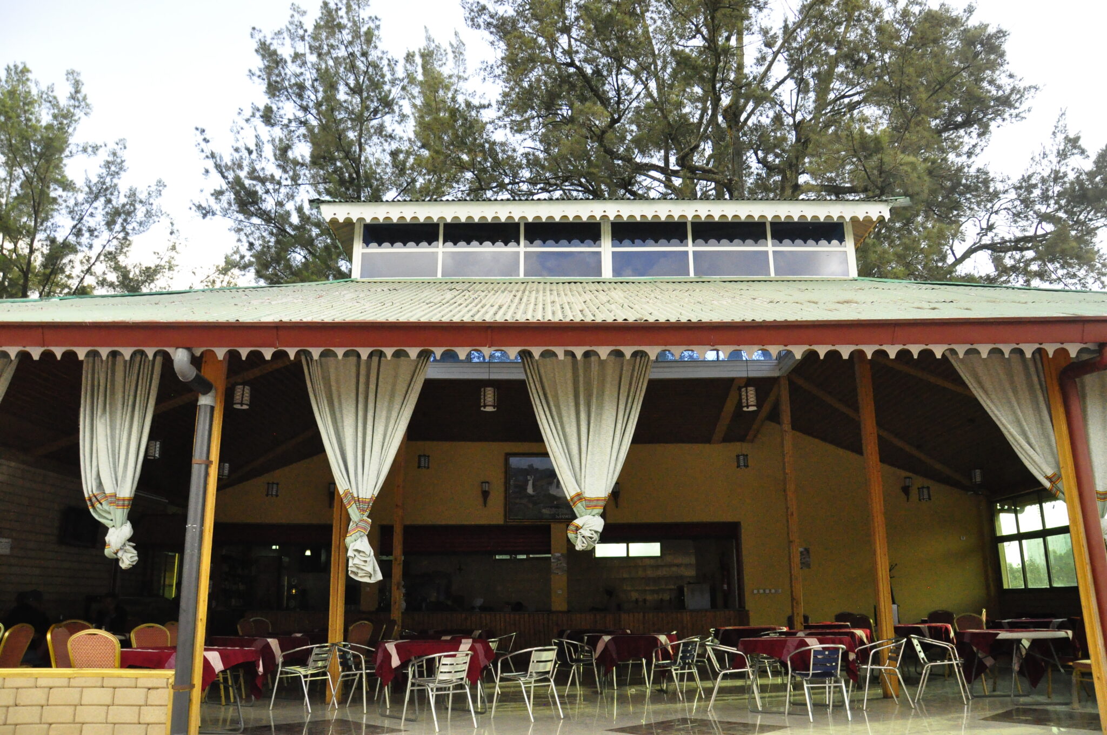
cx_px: 554
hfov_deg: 67.4
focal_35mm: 27
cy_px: 368
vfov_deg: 47.8
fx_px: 829
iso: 3200
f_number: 5.6
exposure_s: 1/1600
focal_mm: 18
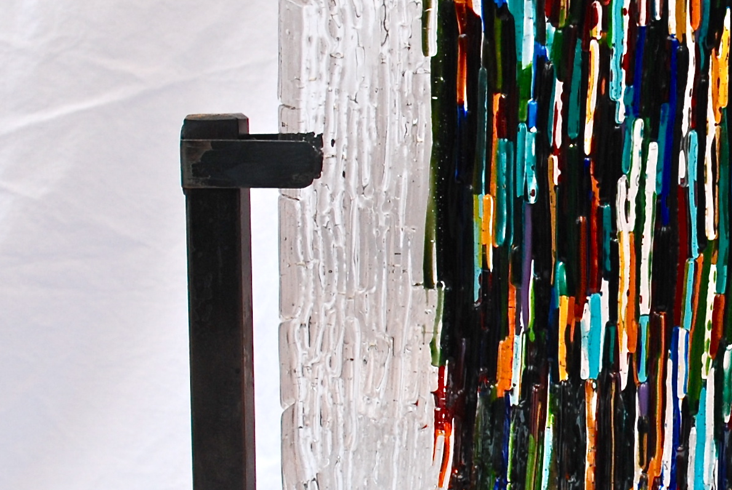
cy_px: 274
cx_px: 708
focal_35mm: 95
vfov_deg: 14.4
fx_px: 1934
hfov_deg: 20.8
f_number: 4.5
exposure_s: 1/80
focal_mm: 24
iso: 200
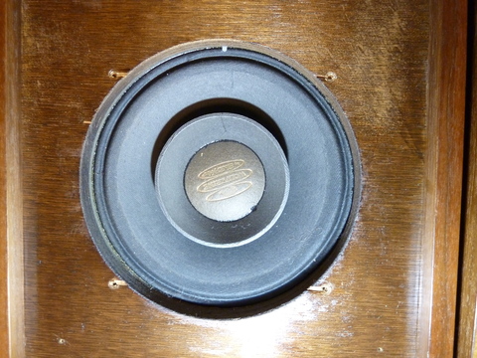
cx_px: 238
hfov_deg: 61.7
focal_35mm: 29
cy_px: 179
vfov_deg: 48.2
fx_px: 400
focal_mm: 4.7
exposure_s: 1/15
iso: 400
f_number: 3.4
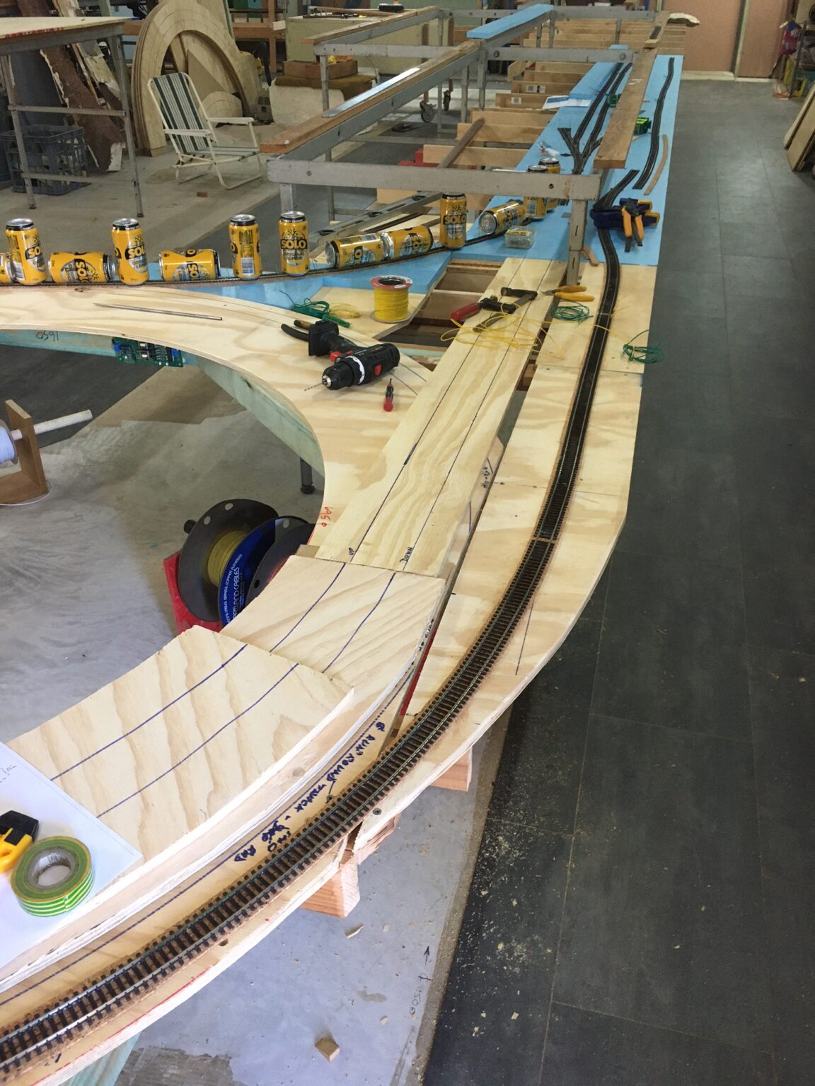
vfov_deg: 61.7
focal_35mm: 29
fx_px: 910
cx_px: 408
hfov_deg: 48.2
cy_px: 543
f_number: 2.2
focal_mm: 4.15
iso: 160
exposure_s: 1/33
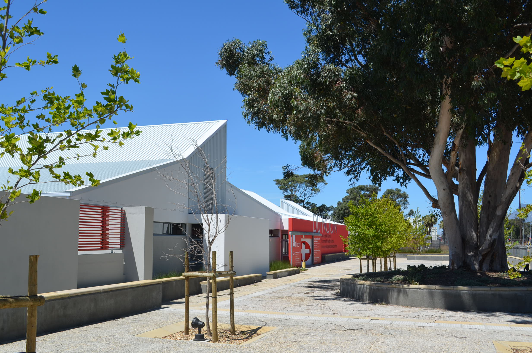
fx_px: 575
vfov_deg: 34.1
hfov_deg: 49.6
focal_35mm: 39
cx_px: 266
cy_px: 176
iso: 100
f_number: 8
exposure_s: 1/250
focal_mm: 26
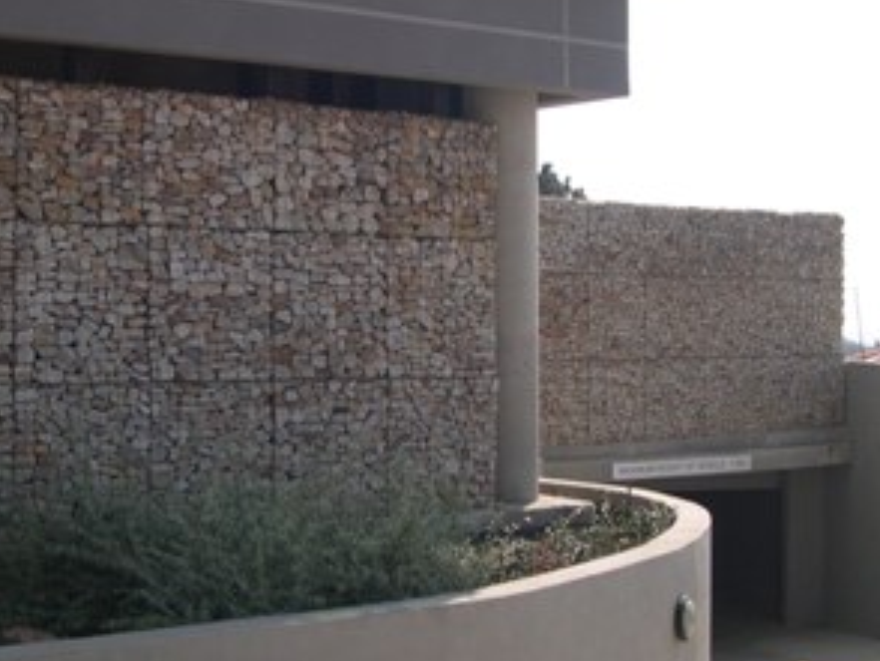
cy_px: 326
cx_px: 380
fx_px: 1628
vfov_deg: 23.0
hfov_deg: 30.2
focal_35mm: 64
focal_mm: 9
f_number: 8
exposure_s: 1/139
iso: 100
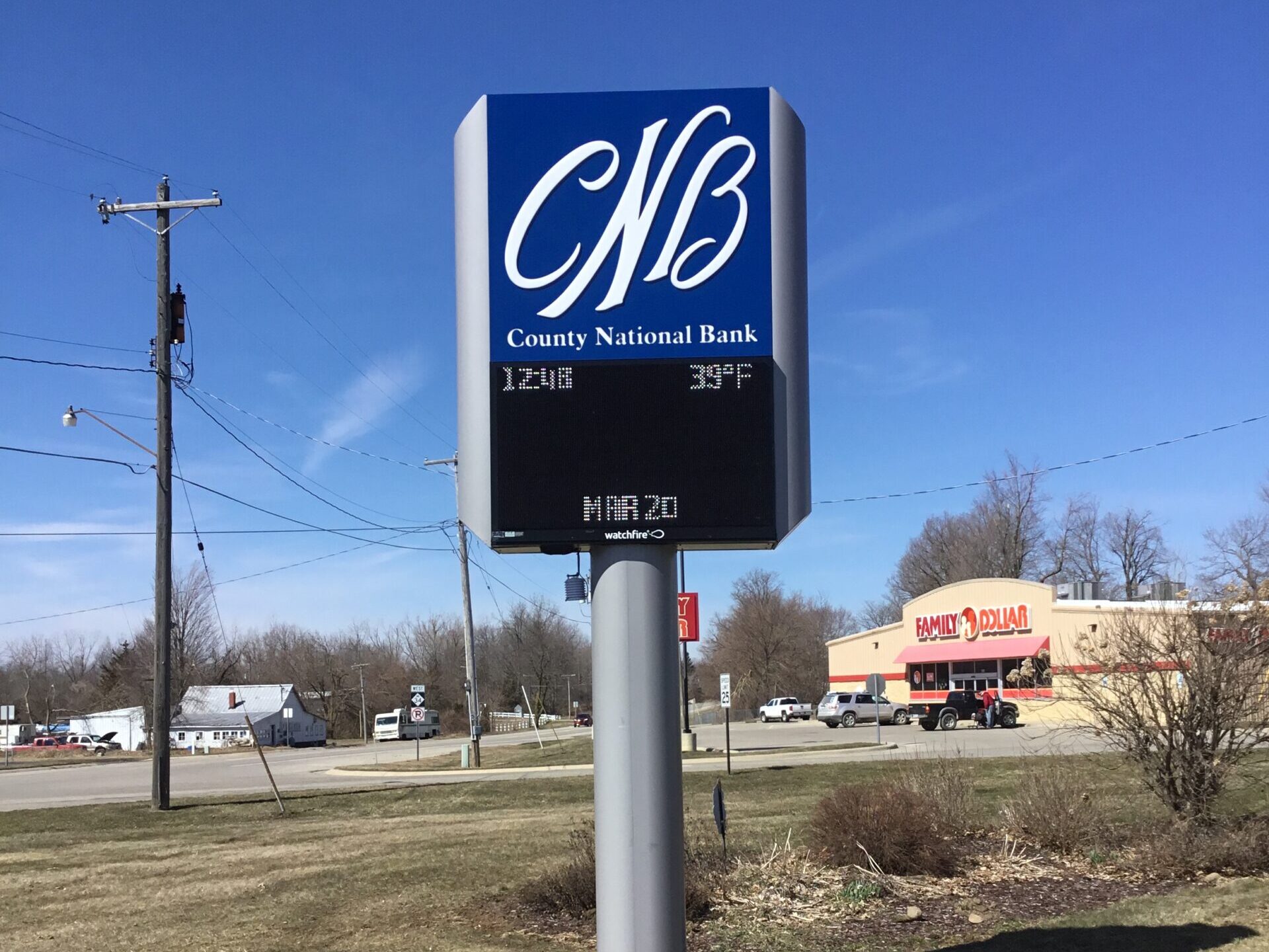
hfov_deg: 58.4
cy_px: 476
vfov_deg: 45.4
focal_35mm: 31
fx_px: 1136
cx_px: 634
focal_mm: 3.3
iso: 25
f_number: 2.4
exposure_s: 1/1664
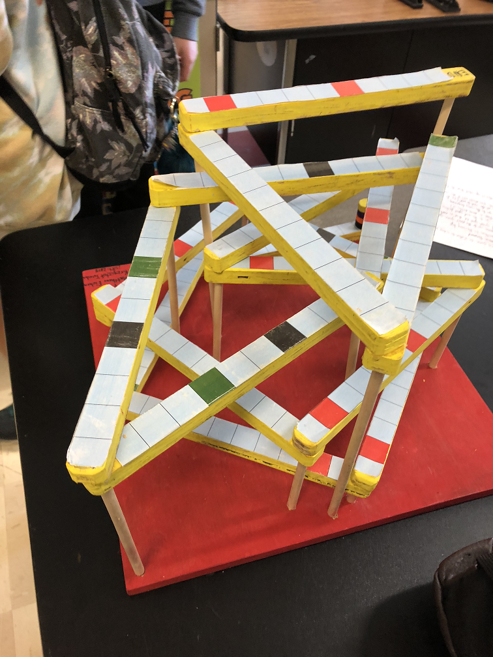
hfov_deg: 49.7
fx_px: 532
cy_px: 328
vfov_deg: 63.4
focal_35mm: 28
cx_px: 246
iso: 40
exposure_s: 1/15
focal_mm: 3.99
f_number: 1.8
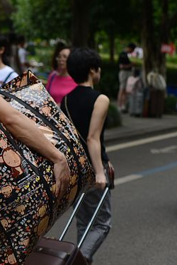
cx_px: -79
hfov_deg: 11.8
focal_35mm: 112
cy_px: 155
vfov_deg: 18.2
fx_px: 826
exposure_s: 1/250
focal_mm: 35
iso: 125
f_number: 3.2
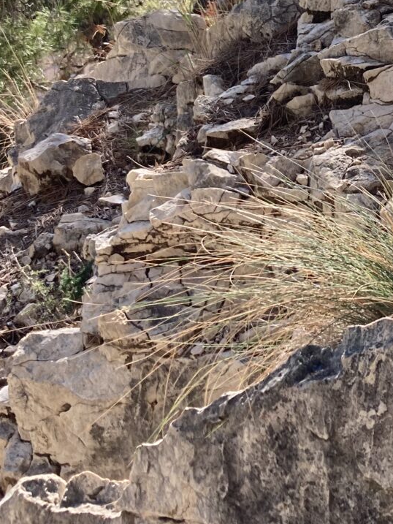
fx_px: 1211
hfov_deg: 17.9
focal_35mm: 80
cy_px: 56
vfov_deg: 23.8
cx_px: 416
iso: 20
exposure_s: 1/390
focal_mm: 3.99
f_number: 1.8
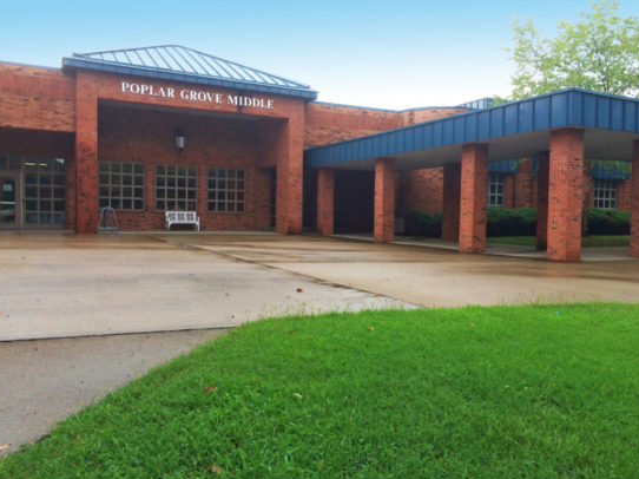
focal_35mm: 31
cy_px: 238
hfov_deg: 58.4
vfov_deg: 45.4
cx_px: 321
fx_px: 572
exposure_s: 1/554
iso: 32
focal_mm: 4.12
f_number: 2.2
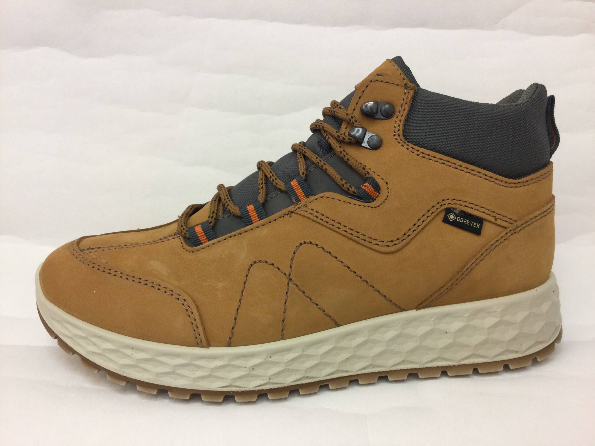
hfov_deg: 58.4
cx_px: 298
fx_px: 533
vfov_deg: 45.4
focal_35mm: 31
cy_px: 223
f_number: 2.4
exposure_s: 1/33
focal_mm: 3.3
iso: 64
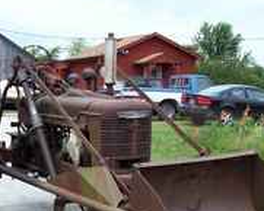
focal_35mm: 78
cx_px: 123
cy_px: 173
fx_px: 610
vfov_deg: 19.4
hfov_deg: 24.4
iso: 80
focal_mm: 7
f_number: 2.9
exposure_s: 1/758
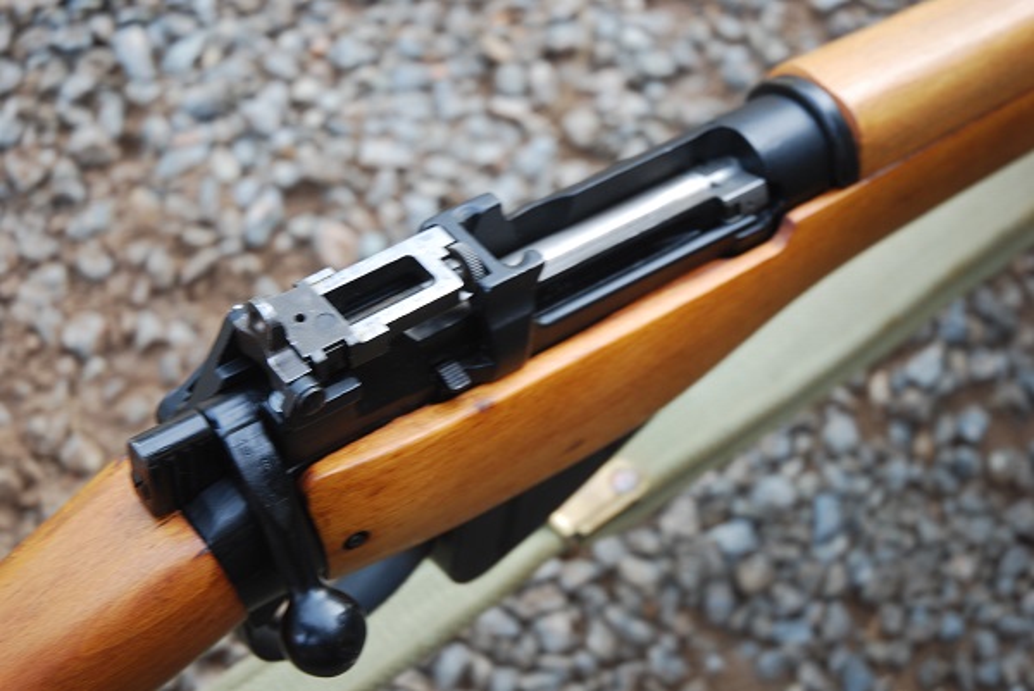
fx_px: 1983
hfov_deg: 29.2
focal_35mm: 69
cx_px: 517
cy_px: 346
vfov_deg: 19.8
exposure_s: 1/80
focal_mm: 46
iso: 200
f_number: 4.5
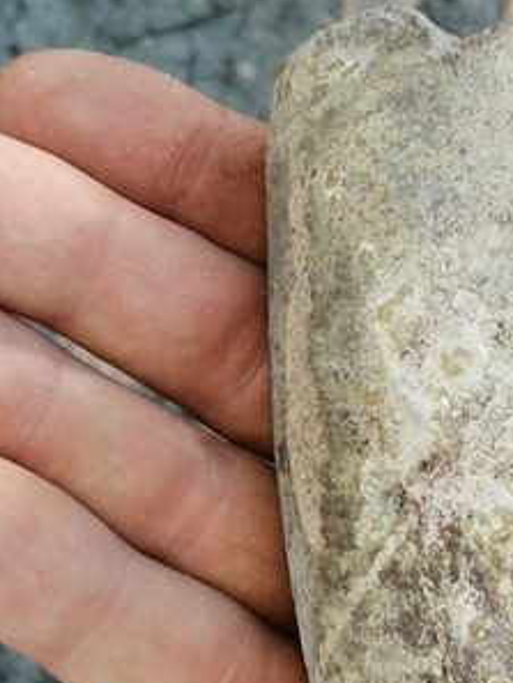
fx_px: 1382
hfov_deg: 21.0
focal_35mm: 70
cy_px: 294
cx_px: 283
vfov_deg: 27.7
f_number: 1.8
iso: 50
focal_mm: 3.46
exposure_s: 1/222
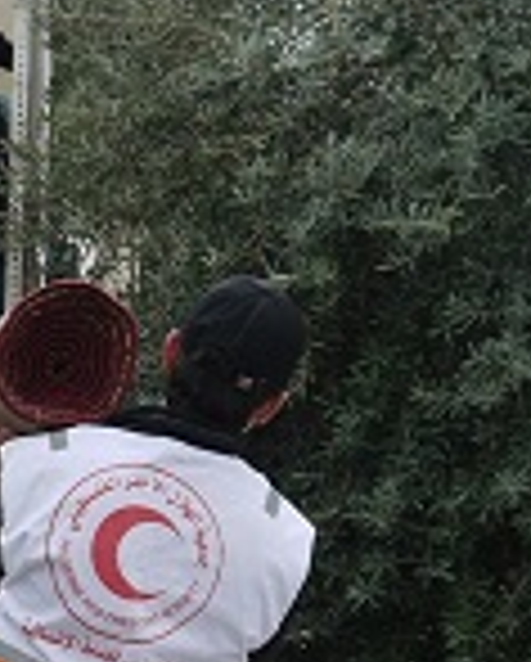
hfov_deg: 8.9
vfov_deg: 11.3
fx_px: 3333
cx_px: -238
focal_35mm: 170
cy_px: 450
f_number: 5
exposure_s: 1/125
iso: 100
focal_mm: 25
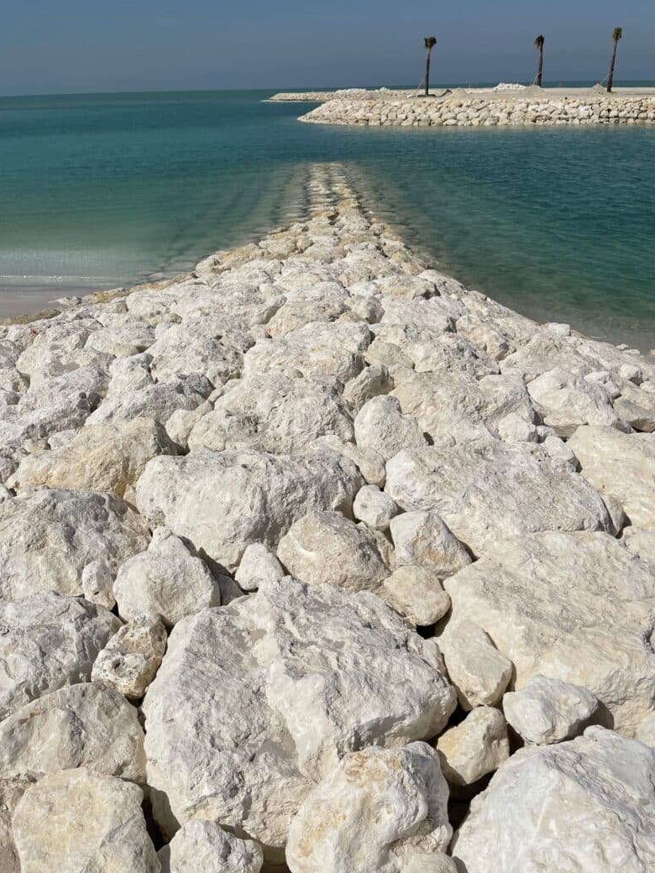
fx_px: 681
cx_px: 335
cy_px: 446
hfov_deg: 51.3
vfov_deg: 65.3
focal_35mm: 27
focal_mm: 5.1
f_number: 1.6
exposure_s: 1/20833
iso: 40
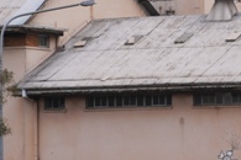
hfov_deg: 3.5
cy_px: 30
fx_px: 3956
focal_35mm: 591
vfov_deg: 2.3
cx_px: 129
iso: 200
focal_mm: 120
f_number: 4.8
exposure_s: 1/320
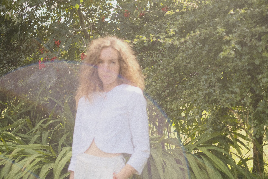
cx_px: 134
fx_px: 395
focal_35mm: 53
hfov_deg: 37.5
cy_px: 90
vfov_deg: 25.5
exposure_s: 1/4000
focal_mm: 35
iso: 1250
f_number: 1.4
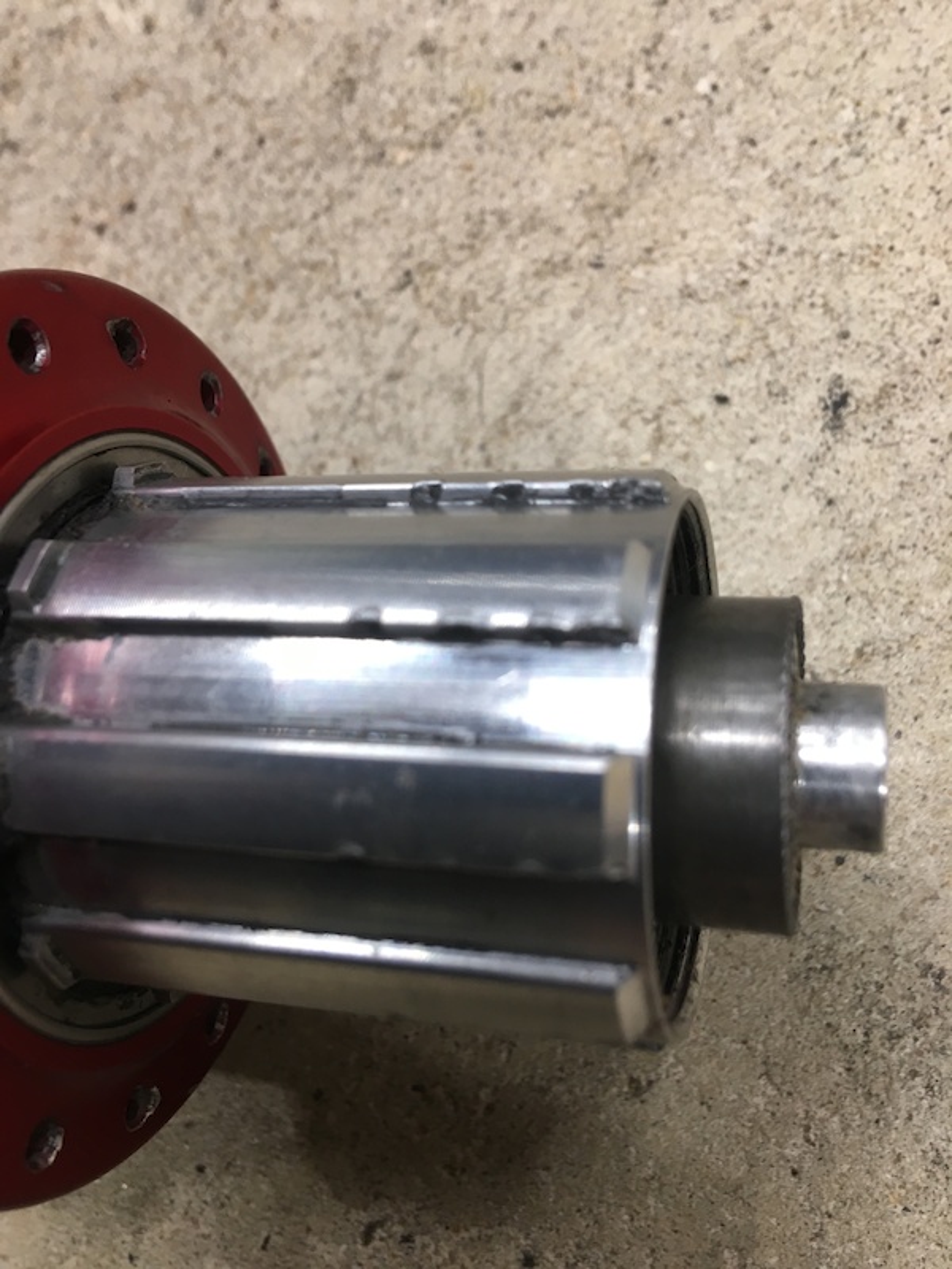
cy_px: 634
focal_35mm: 29
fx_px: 1063
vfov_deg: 61.7
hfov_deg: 48.2
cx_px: 476
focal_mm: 4.15
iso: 25
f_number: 2.2
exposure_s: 1/15
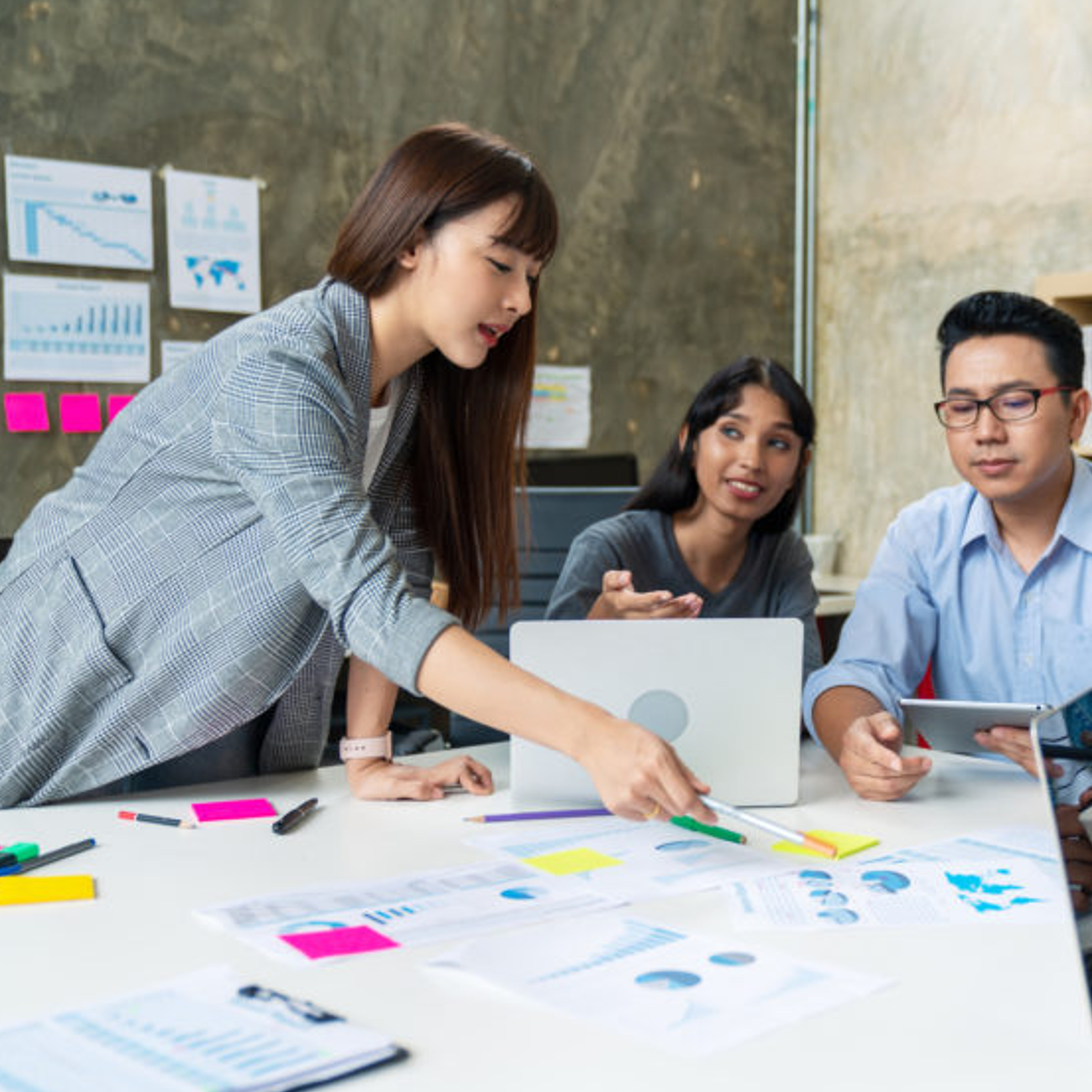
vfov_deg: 36.1
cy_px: 552
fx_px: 1677
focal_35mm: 47
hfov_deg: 35.3
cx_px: 810
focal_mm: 36
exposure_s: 1/125
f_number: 2.8
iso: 200
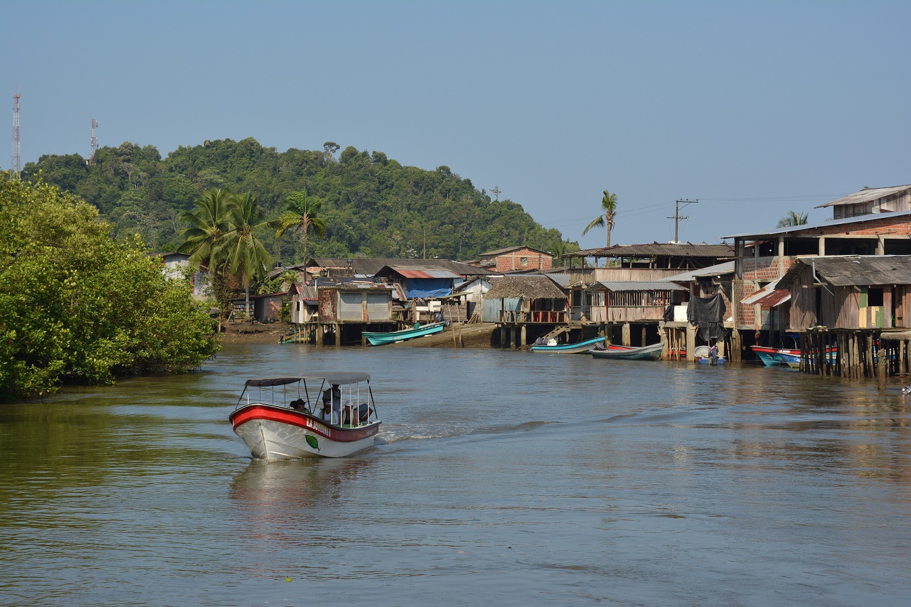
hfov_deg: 24.6
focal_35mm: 82
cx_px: 456
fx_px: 2088
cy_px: 304
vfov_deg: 16.6
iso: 250
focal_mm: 55
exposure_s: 1/1000
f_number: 8
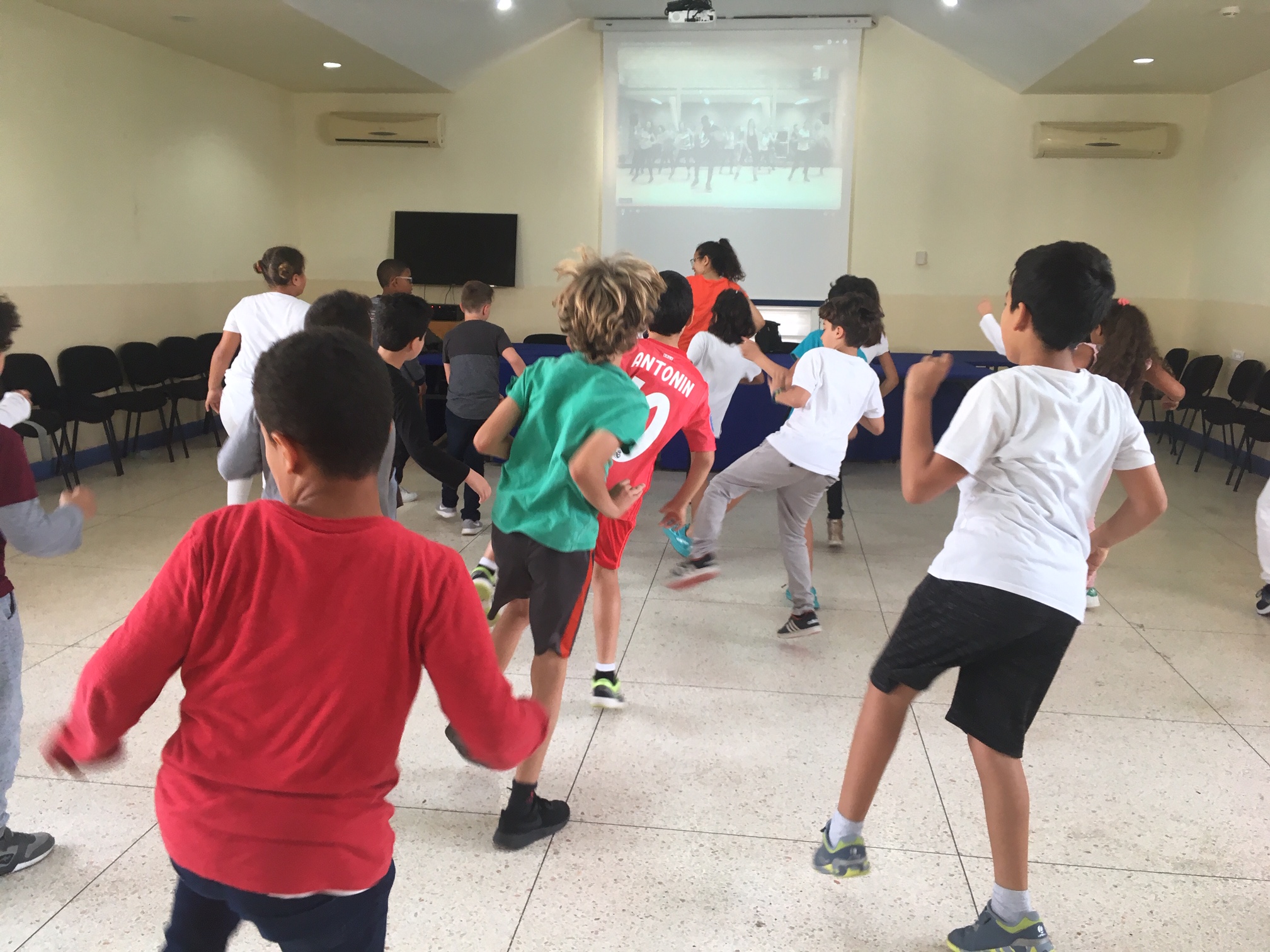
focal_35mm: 29
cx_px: 635
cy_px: 476
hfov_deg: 61.7
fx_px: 1064
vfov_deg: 48.2
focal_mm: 4.15
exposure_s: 1/33
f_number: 2.2
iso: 32
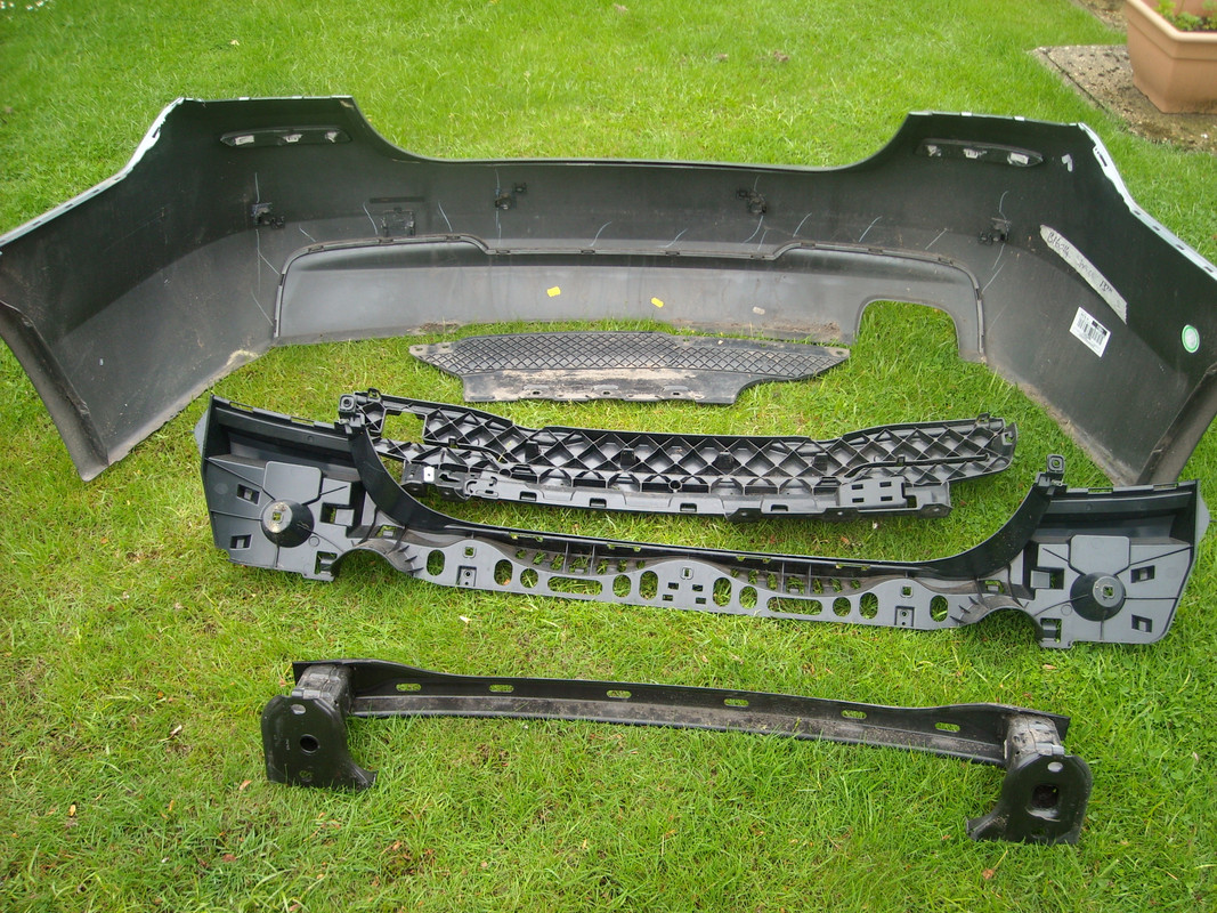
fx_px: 1230
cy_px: 456
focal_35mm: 35
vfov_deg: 40.7
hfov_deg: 52.6
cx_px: 608
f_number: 2.8
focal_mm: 5.7
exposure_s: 1/57
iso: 64
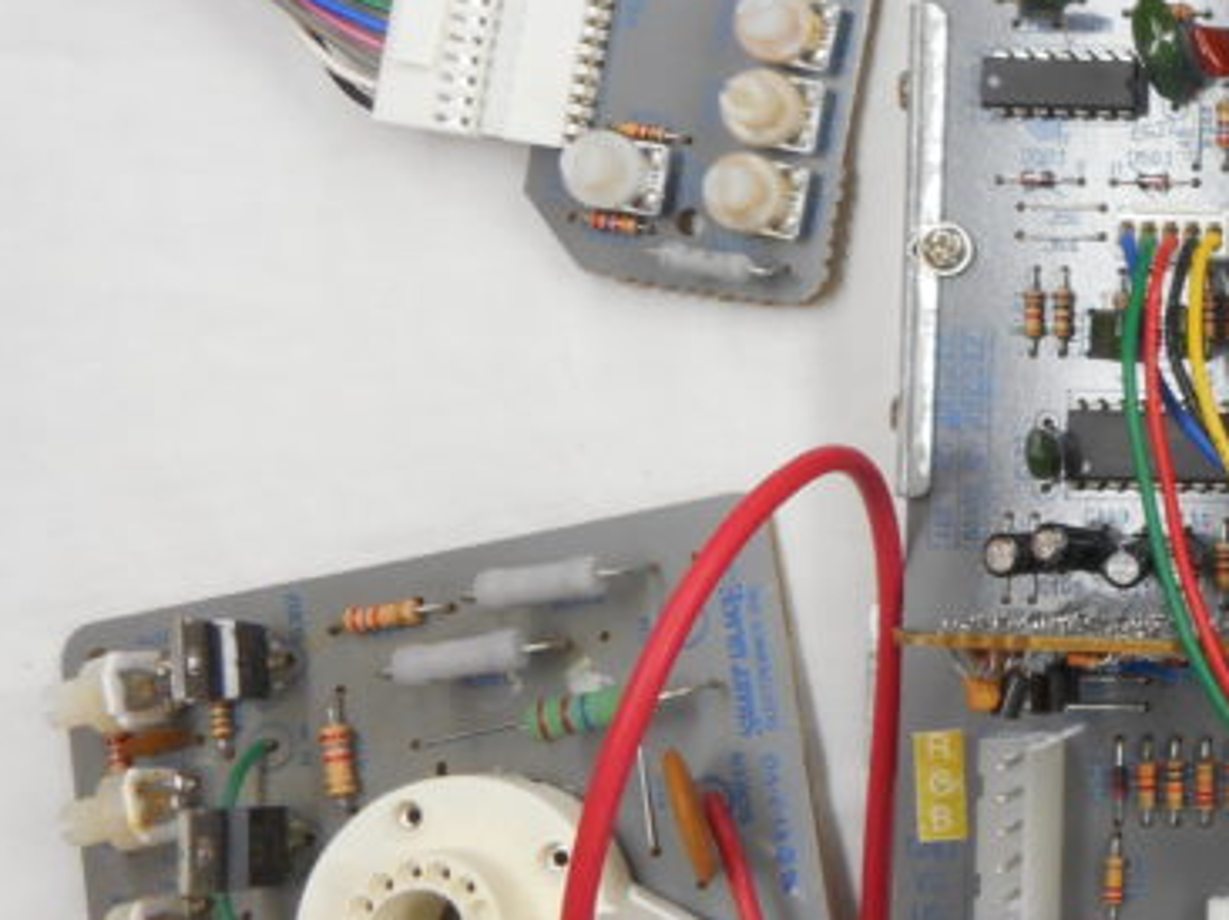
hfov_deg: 23.6
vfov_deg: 20.9
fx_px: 2484
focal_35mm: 70
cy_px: 309
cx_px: 1713
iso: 160
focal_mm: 4.5
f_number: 3.7
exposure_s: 1/30
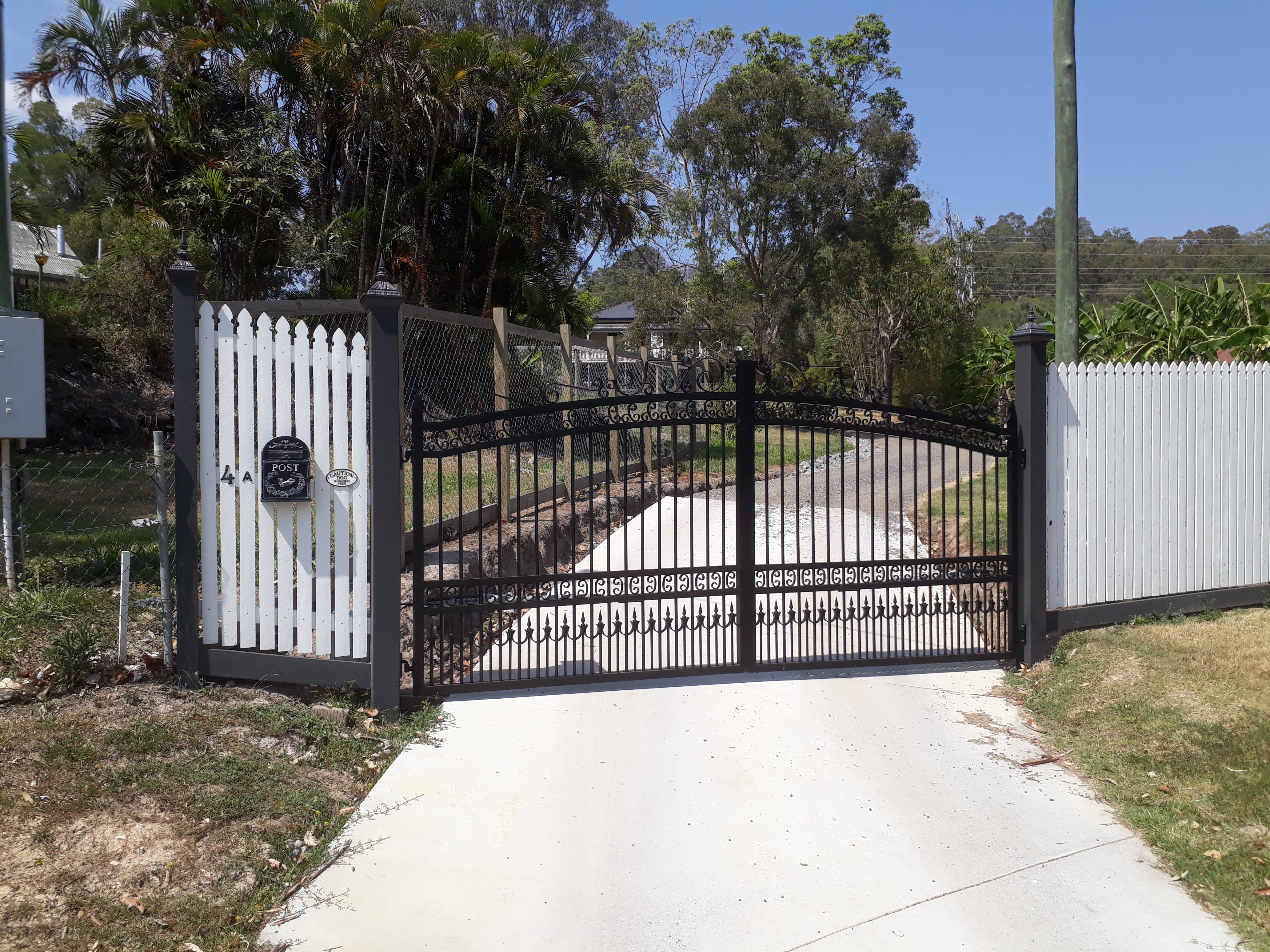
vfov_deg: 51.4
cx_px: 635
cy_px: 476
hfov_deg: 65.3
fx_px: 991
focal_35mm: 27
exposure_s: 1/1546
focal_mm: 3.6
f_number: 1.9
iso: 40
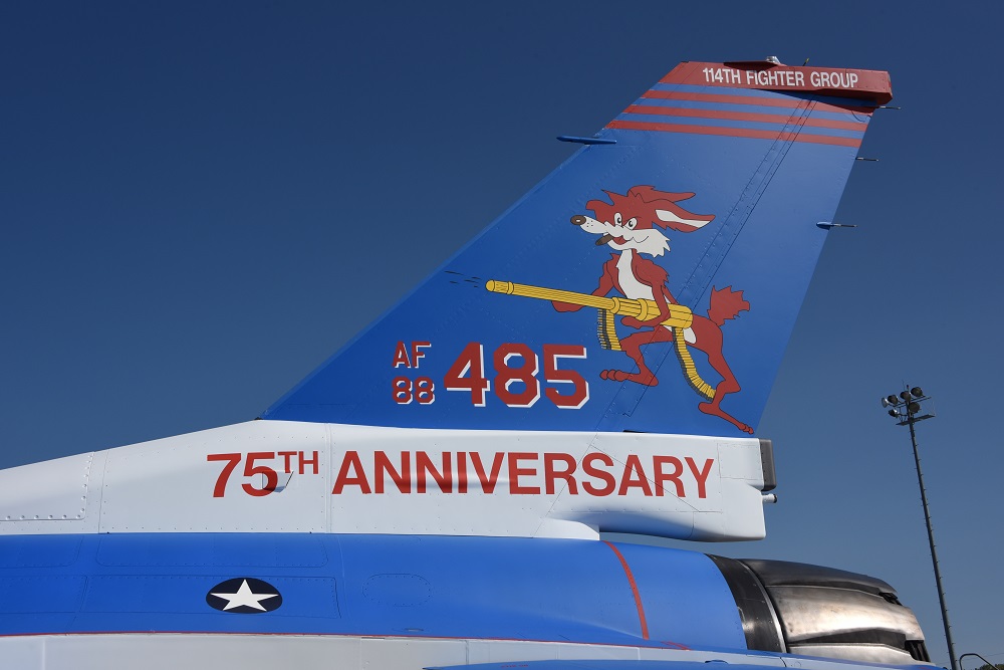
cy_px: 335
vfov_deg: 30.5
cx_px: 502
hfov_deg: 44.5
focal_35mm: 44
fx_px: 1227
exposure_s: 1/1000
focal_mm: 44
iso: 320
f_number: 13
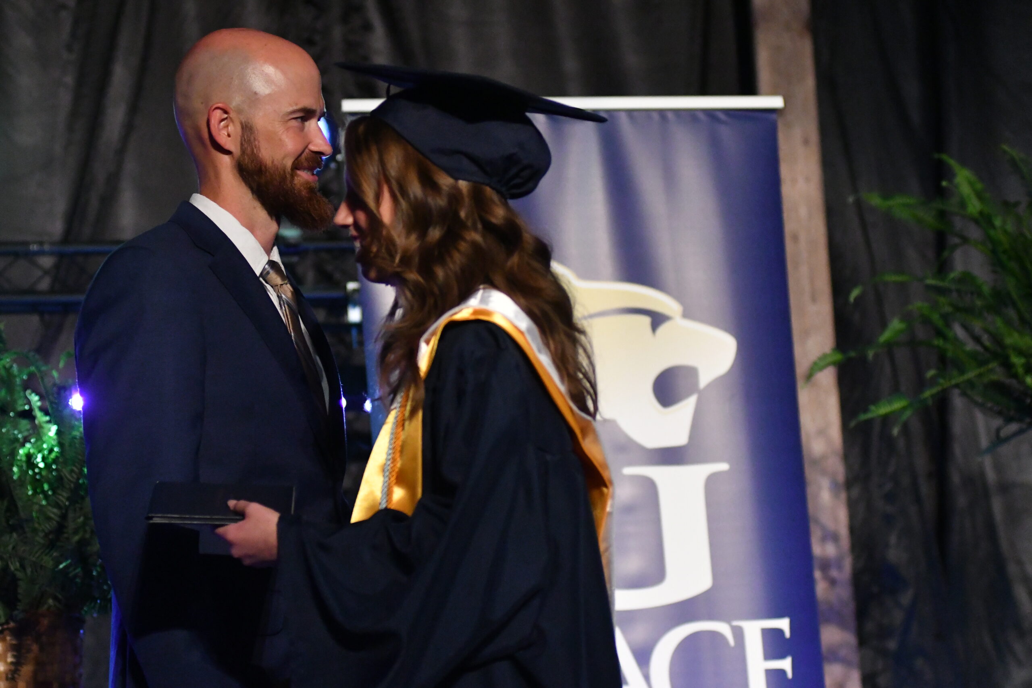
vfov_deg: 11.4
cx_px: 516
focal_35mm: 120
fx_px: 3440
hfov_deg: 17.1
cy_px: 344
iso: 7200
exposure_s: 1/640
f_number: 2.8
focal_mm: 80
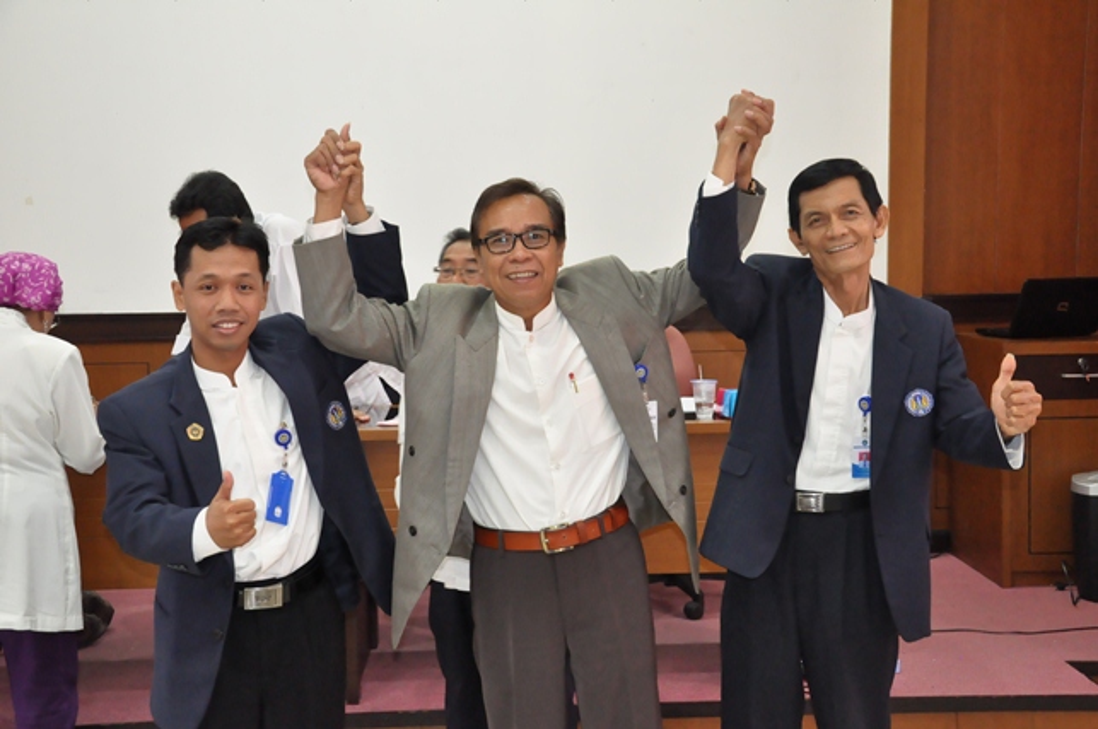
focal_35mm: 48
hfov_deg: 41.2
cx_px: 549
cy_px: 364
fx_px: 1462
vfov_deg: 28.0
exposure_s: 1/40
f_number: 5.6
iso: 3200
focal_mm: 32
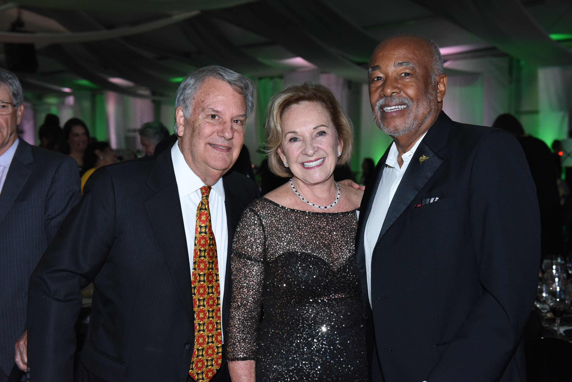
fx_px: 763
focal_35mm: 48
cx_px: 286
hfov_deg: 41.1
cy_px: 191
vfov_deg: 28.1
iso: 3200
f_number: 5
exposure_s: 1/125
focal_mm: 48
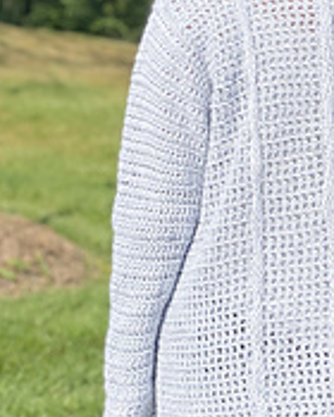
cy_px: 136
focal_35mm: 145
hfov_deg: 10.5
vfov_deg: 13.3
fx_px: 1792
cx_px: 414
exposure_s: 1/1546
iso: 20
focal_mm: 6
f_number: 2
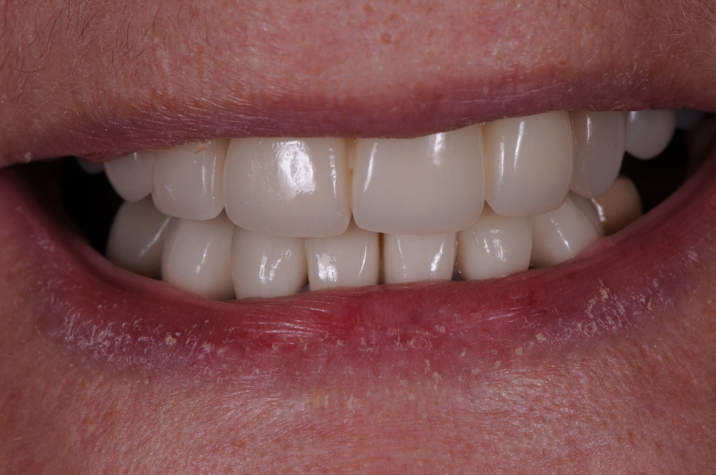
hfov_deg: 13.1
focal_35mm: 158
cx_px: 358
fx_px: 3129
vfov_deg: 8.7
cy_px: 238
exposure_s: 1/125
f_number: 25
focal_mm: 105
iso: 250
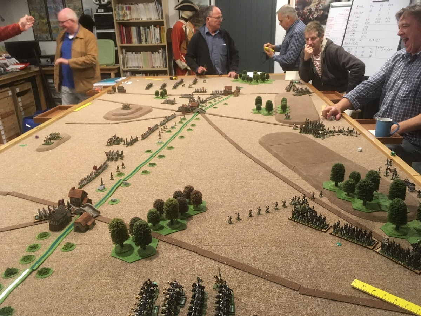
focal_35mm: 29
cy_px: 158
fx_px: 353
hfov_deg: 61.7
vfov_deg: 48.2
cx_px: 210
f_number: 2.2
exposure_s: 1/20
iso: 200
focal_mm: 4.15
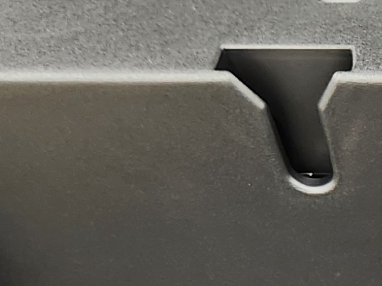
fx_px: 1732
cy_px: 737
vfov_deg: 8.5
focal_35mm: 157
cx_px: 821
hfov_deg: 11.1
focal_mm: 5.4
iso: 100
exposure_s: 1/180
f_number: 1.8
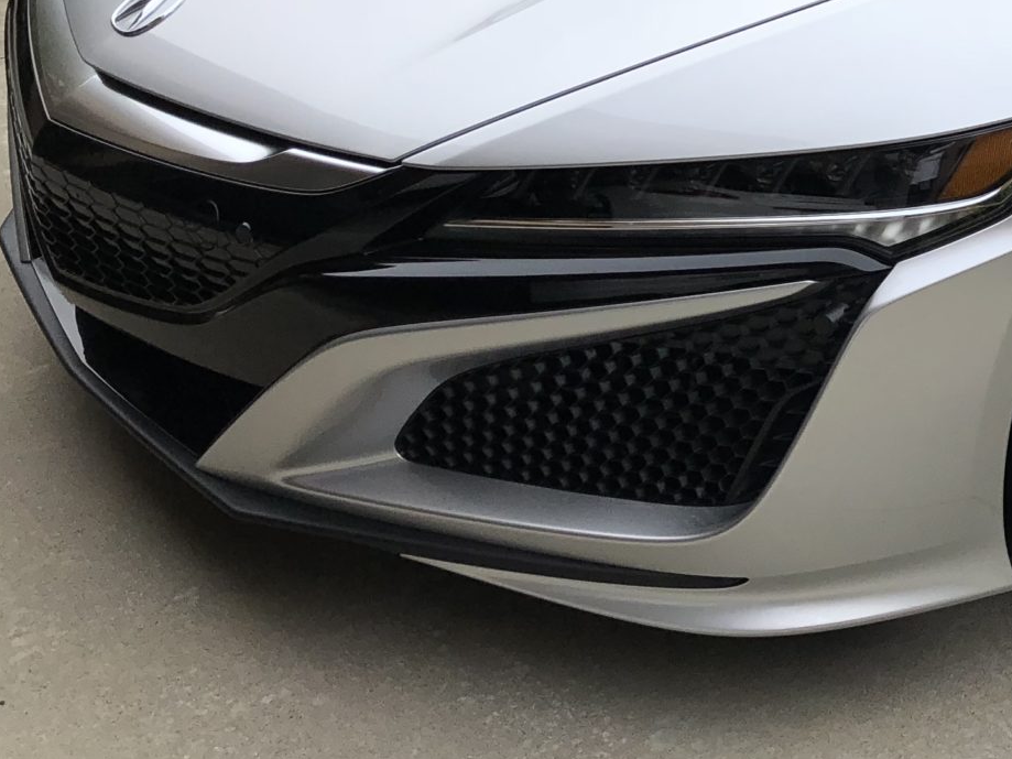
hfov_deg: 22.7
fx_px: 2280
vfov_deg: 18.3
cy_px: -22
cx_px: 1258
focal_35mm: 78
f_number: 1.8
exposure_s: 1/838
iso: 20
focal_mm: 3.99
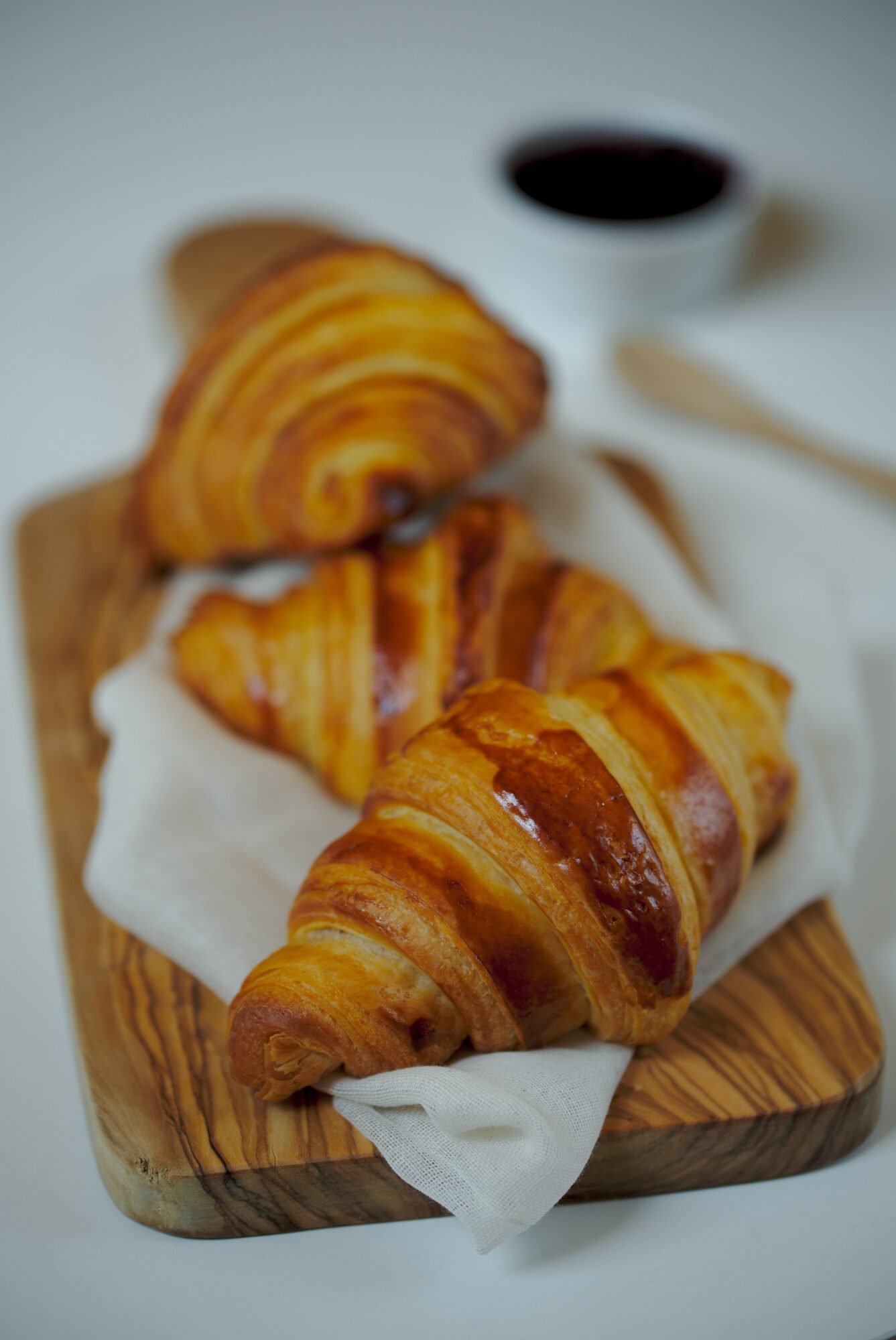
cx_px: 448
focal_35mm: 90
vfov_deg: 22.6
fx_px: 3353
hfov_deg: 15.2
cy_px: 670
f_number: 3.3
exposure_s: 1/5
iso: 125
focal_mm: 90
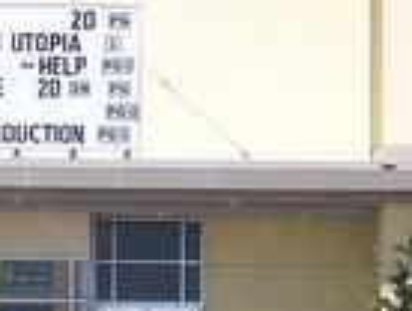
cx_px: -200
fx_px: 7571
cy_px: 69
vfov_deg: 2.3
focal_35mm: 635
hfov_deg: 3.1
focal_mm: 22.2
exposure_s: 1/1000
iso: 64
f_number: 3.2
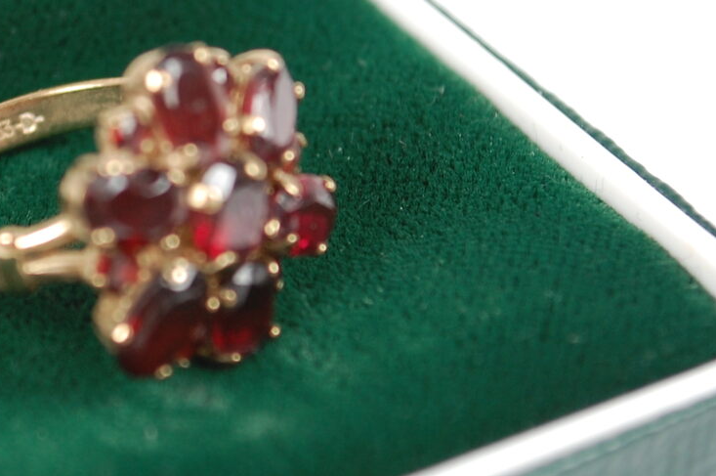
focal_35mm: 153
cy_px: 138
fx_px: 3040
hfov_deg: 13.3
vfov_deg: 8.9
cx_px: 4
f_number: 5.6
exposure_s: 1/125
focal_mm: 44
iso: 400
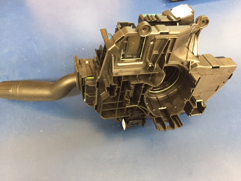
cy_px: 90
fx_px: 202
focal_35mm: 29
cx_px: 120
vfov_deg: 48.2
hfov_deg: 61.7
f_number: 2.2
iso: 250
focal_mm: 4.15
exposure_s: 1/15
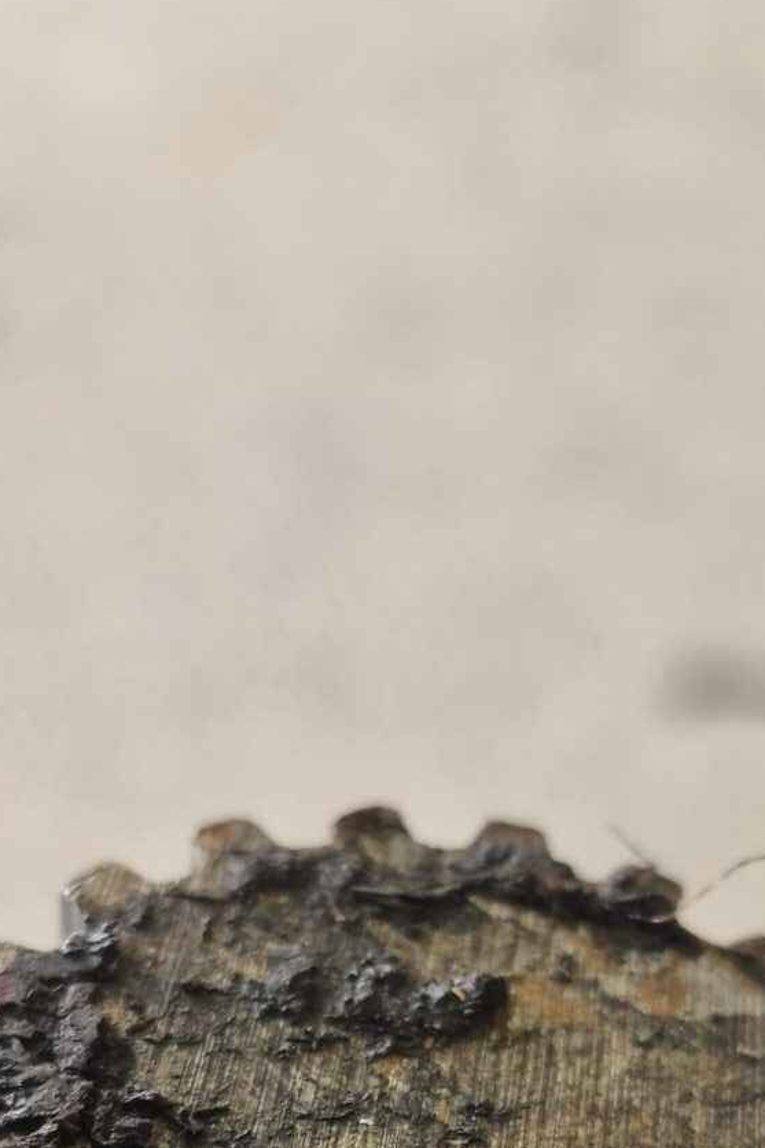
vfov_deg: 33.4
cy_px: 1123
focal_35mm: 55
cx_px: 389
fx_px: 1752
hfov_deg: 24.6
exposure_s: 1/120
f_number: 1.8
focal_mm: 5.4
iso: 250
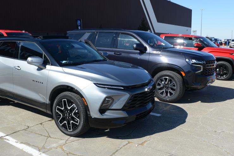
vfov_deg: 36.7
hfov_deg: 53.0
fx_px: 234
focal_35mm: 36
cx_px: 101
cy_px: 63
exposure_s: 1/400
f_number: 11
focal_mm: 26
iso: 400
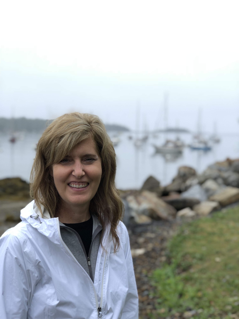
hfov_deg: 25.7
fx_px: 525
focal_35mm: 57
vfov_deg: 33.8
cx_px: 120
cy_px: 160
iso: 20
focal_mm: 6.6
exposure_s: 1/121
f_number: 2.8
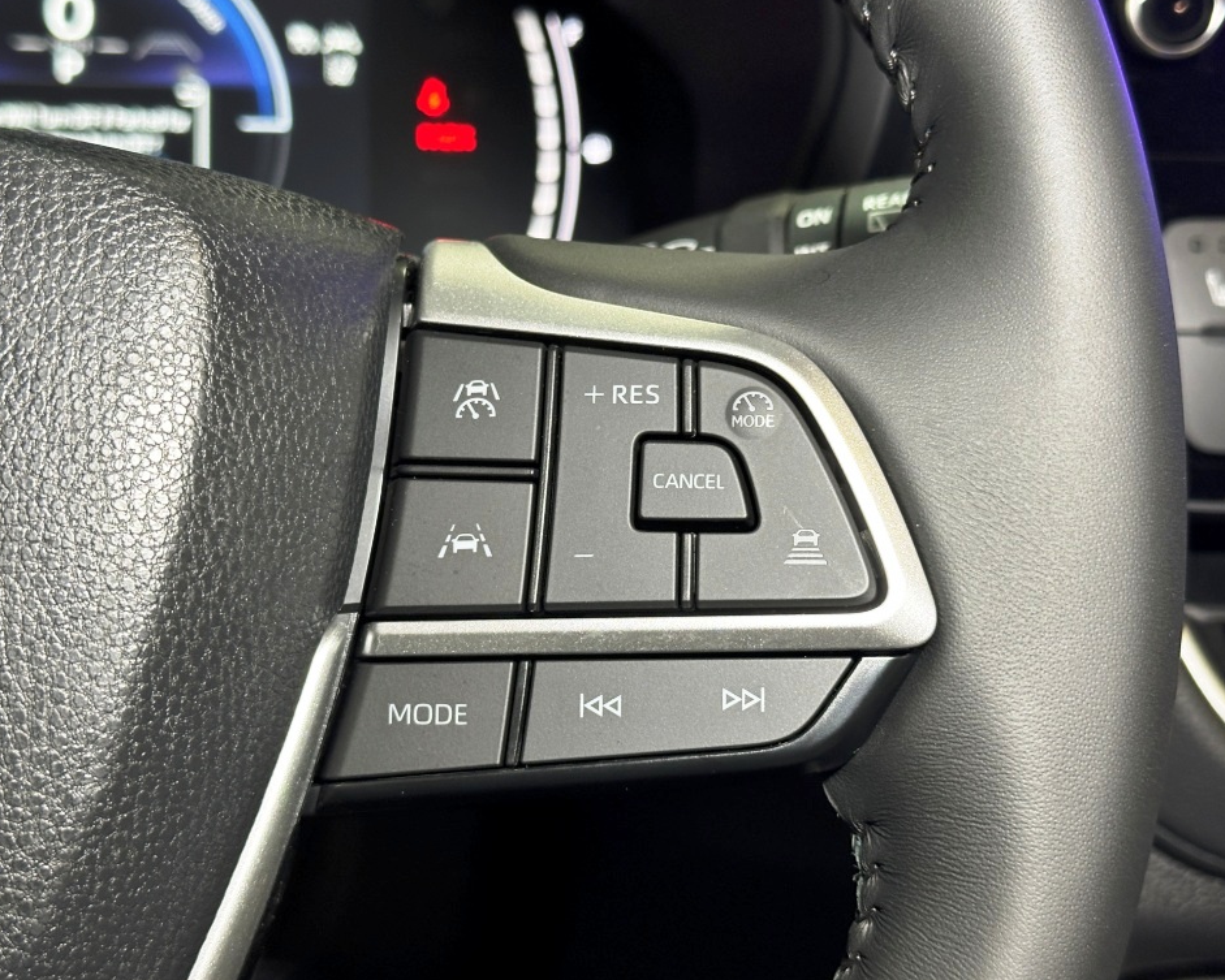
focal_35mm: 51
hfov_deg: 36.6
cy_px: 487
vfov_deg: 29.7
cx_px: 586
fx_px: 1849
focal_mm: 6.86
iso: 250
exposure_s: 1/40
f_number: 1.78
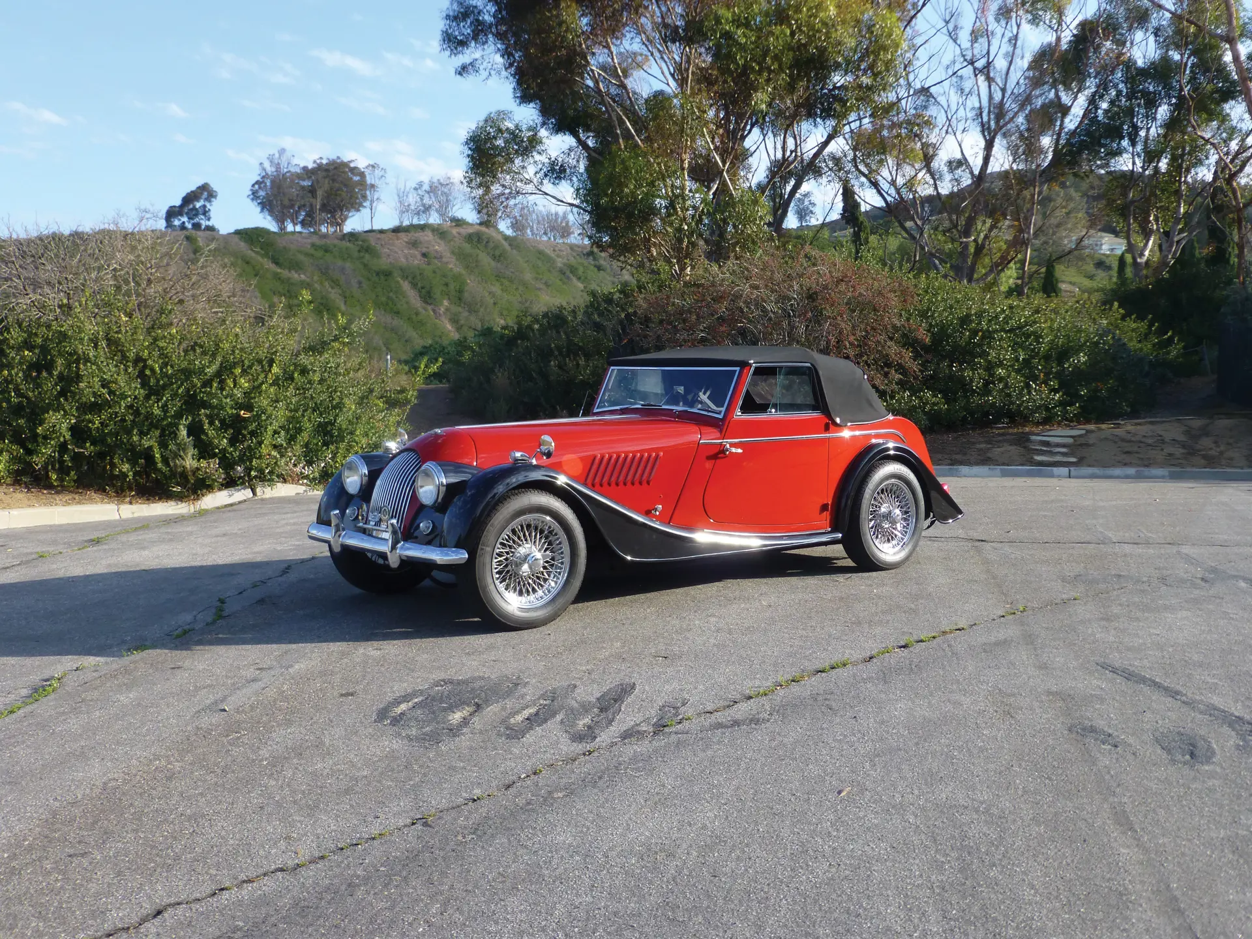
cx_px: 626
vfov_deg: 41.8
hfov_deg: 54.0
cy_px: 470
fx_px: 1230
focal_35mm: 34
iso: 100
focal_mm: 6.1
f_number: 3.7
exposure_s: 1/400
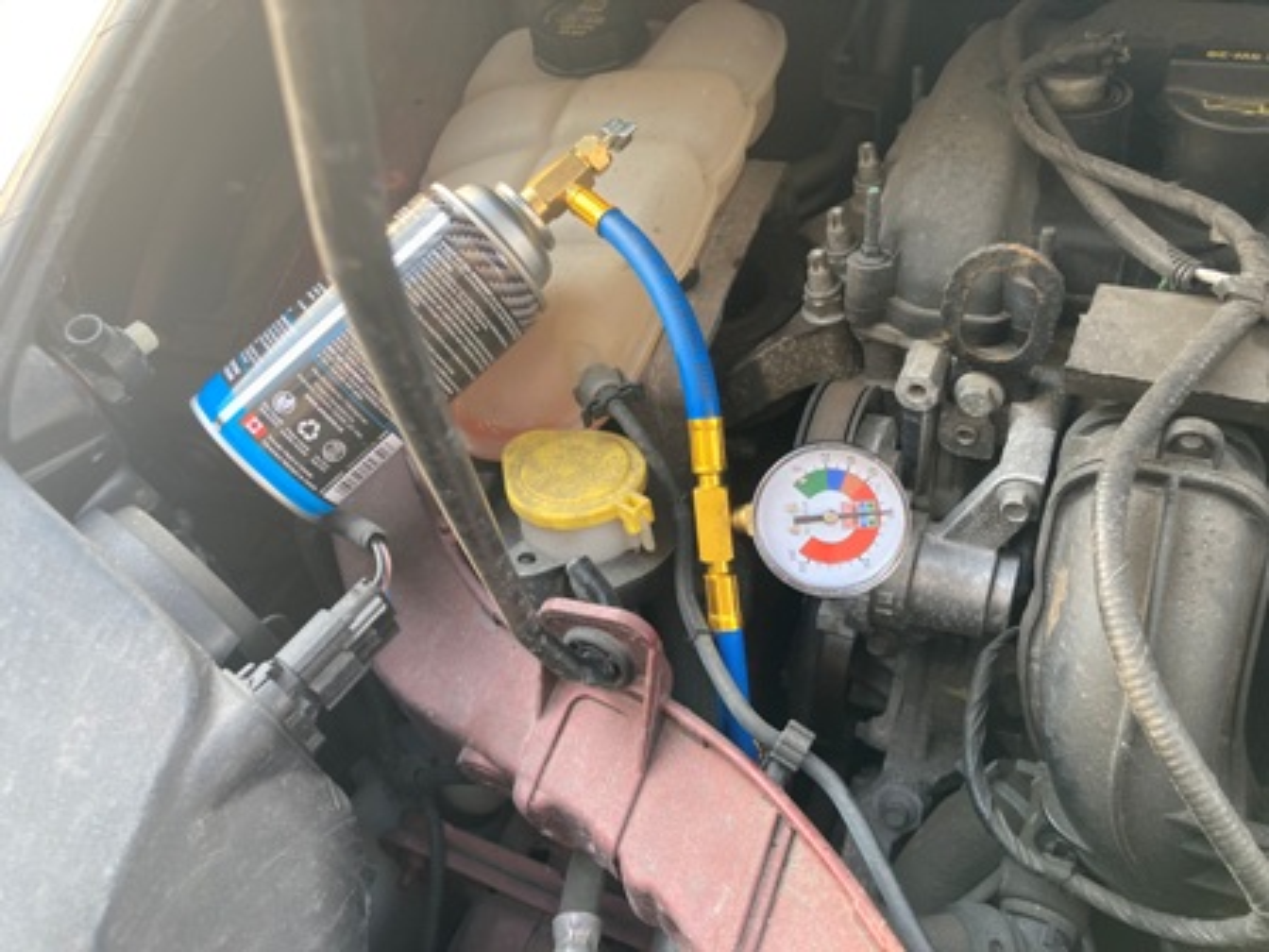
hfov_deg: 63.4
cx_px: 634
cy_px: 476
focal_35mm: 28
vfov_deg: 49.7
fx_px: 1026
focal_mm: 3.99
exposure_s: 1/121
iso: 80
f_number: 1.8
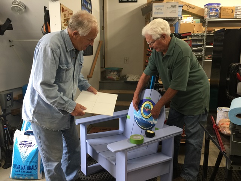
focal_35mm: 29
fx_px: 202
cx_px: 120
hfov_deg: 61.7
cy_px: 90
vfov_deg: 48.2
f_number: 2.2
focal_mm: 4.15
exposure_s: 1/15
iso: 32
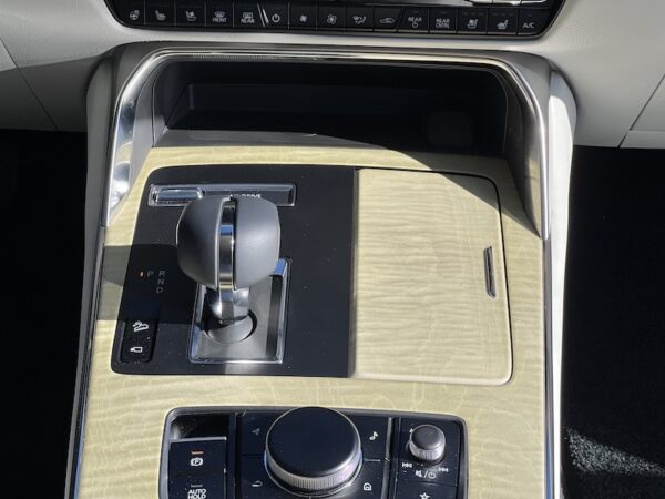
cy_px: 250
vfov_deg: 19.1
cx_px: 332
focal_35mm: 77
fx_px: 1479
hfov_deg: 25.3
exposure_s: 1/408
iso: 32
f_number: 2.8
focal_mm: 9
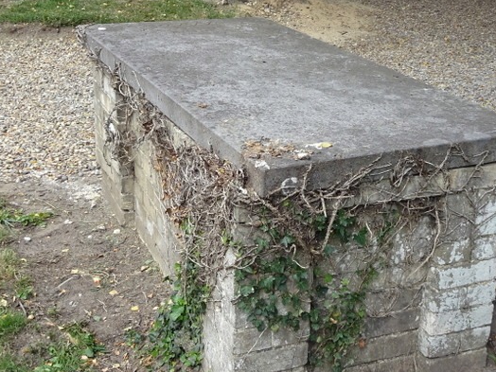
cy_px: 117
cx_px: 310
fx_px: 788
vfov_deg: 26.4
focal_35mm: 55
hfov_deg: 34.8
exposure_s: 1/200
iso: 80
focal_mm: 4.1
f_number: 3.5
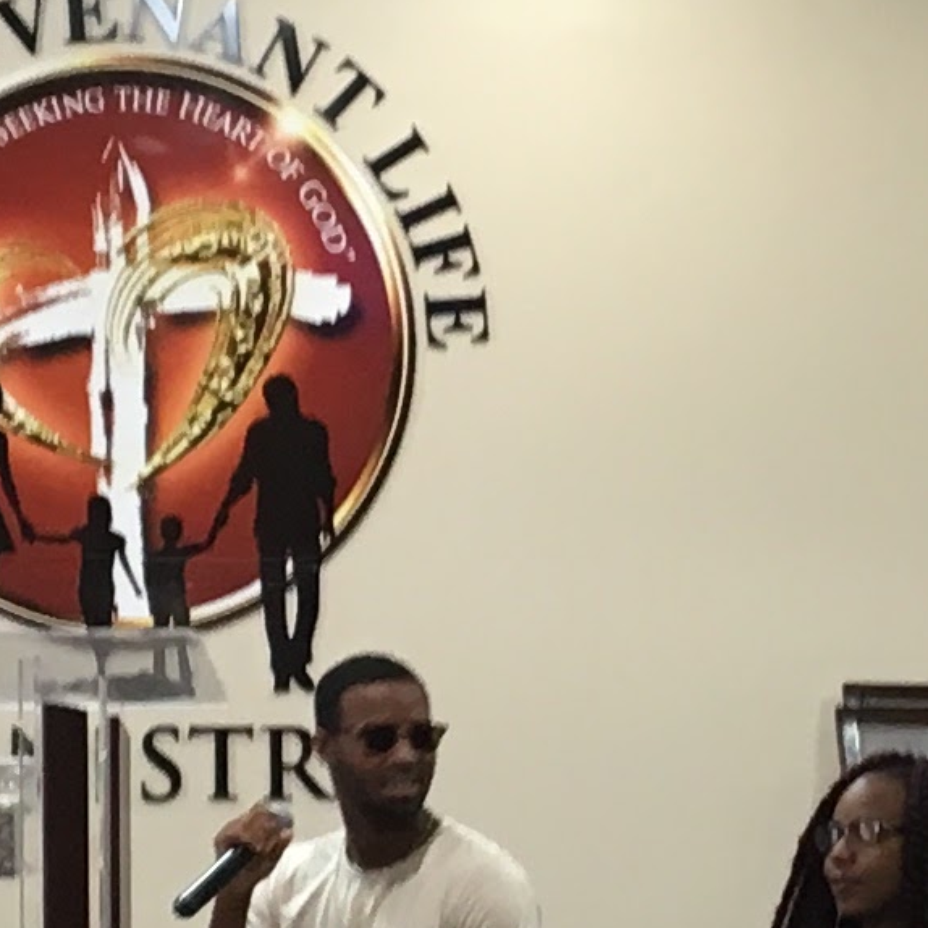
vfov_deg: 9.7
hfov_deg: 9.7
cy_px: 546
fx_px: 5459
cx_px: 509
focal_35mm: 180
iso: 50
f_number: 2.2
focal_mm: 4.15
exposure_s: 1/30
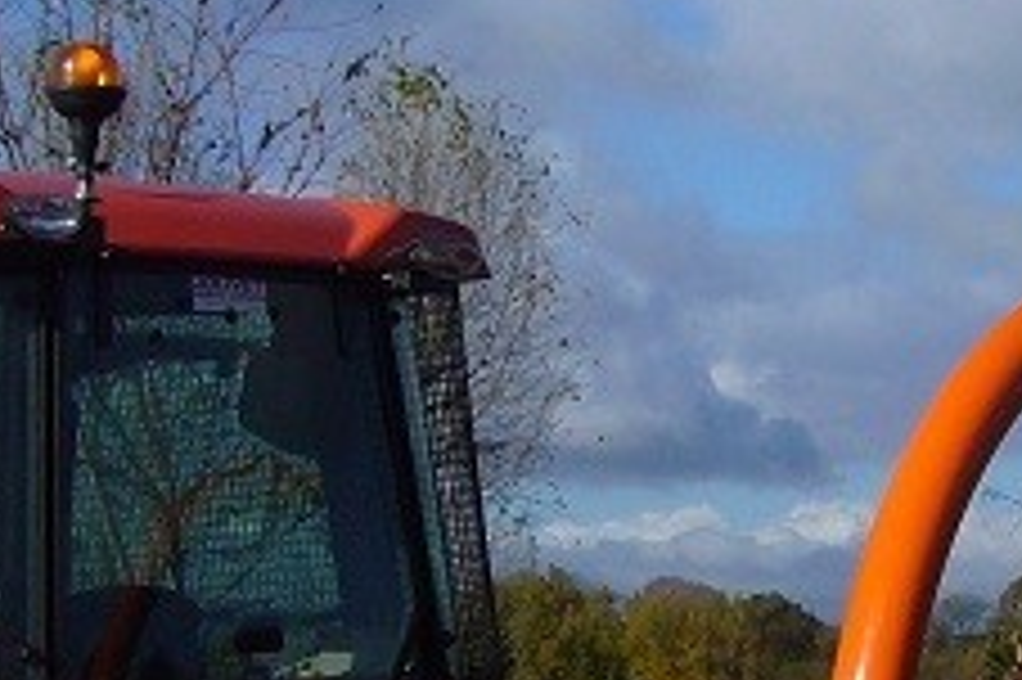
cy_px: 694
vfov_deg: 10.1
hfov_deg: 15.1
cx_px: 882
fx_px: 3830
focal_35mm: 135
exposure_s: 1/1000
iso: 100
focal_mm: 6
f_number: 5.7
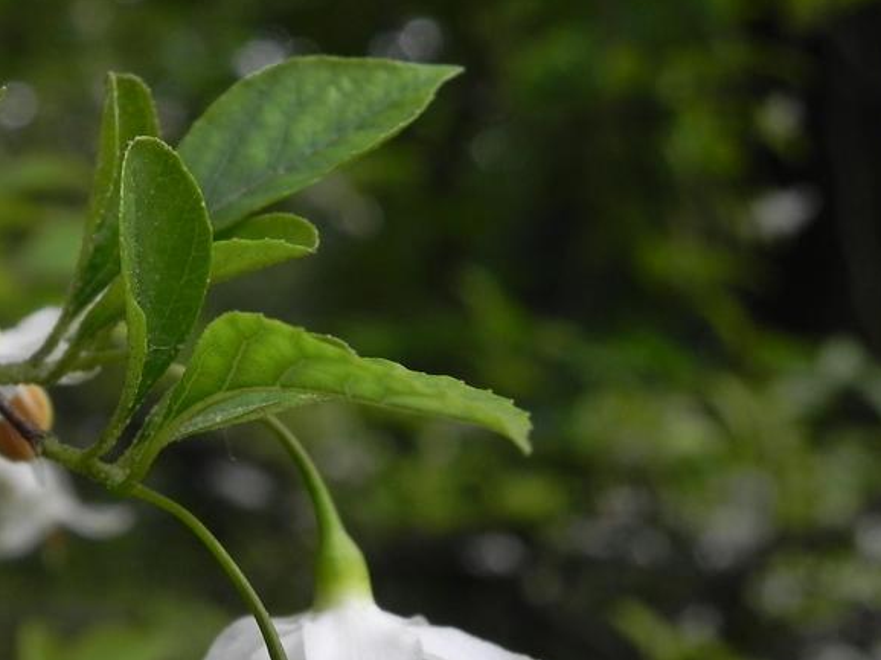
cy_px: 562
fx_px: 2290
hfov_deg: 21.4
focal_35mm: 90
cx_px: 125
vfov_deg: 16.2
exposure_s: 1/147
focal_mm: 9.2
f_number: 4
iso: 160
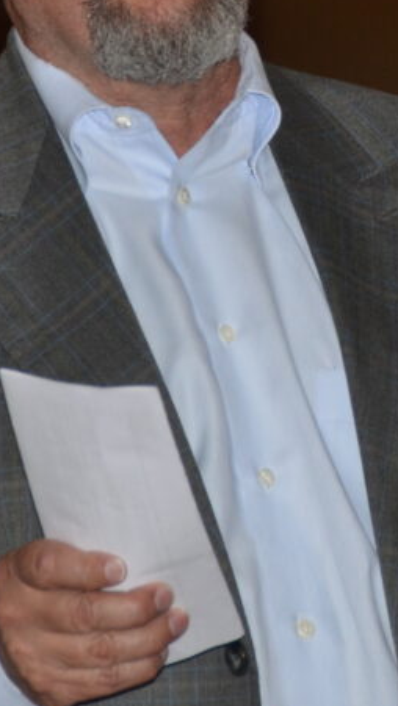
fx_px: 8671
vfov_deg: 4.7
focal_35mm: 463
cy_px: 65
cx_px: 376
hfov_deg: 2.6
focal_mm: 95
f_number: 5.3
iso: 400
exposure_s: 1/60
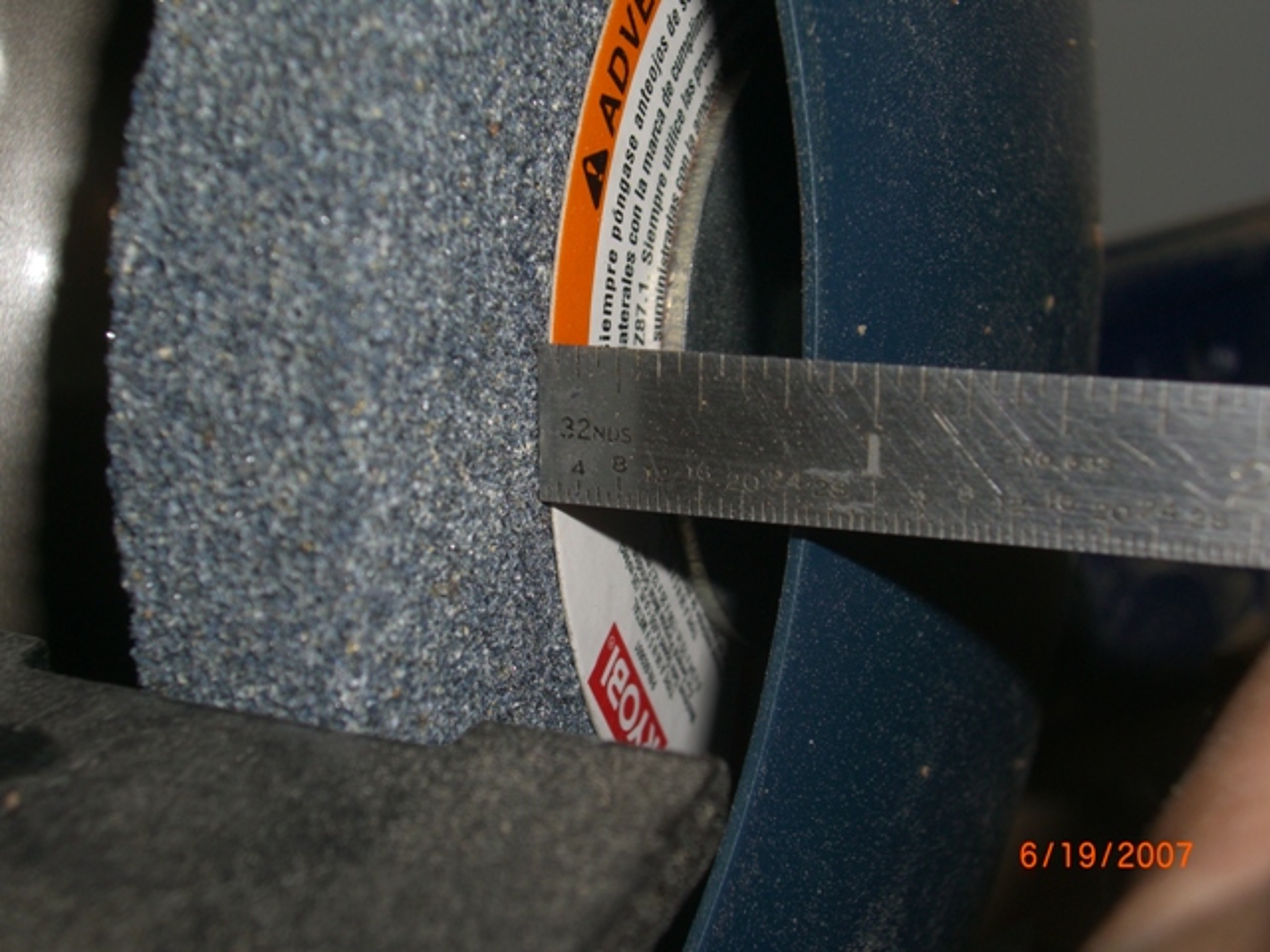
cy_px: 476
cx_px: 635
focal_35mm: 55
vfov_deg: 26.6
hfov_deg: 34.9
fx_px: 2018
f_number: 6.8
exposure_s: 1/60
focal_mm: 11.5
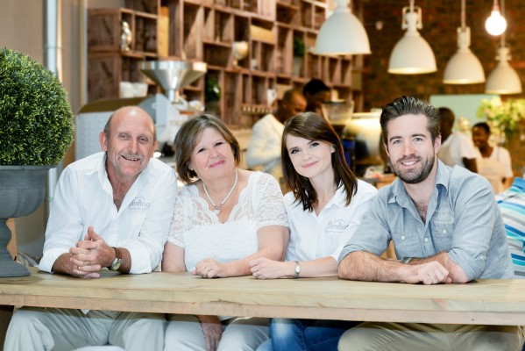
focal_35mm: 82
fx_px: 1196
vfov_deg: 16.7
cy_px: 176
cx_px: 262
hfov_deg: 24.8
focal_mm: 82
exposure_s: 1/160
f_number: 4.5
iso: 500
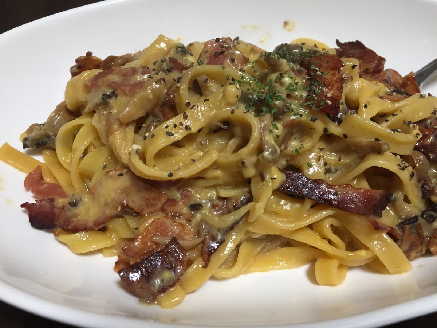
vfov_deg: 48.2
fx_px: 366
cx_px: 218
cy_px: 164
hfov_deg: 61.7
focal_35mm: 29
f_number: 2.2
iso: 64
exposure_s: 1/30
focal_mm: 4.15
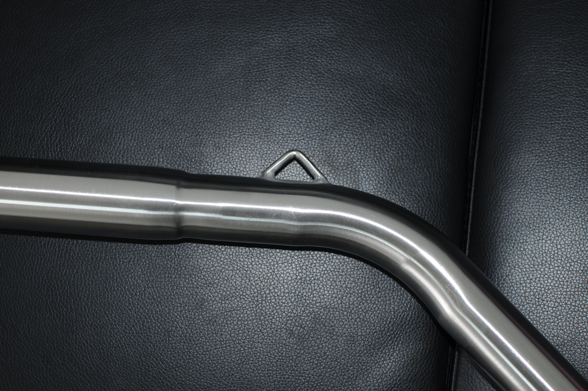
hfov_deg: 37.9
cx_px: 294
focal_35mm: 52
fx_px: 856
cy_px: 196
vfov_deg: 25.7
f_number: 3.5
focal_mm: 35
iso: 200
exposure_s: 1/60
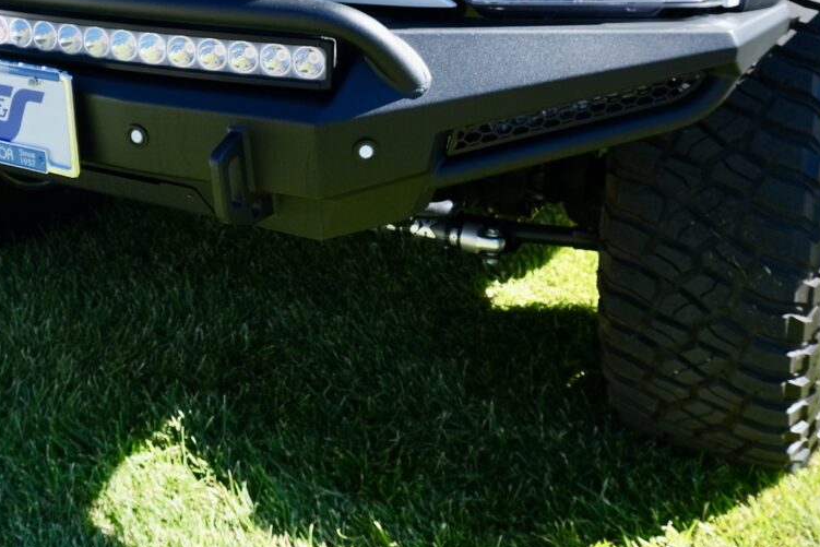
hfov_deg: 39.8
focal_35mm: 49
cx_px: 272
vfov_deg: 25.9
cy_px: -18
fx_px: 1116
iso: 400
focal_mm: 15
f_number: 5.6
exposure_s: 1/400
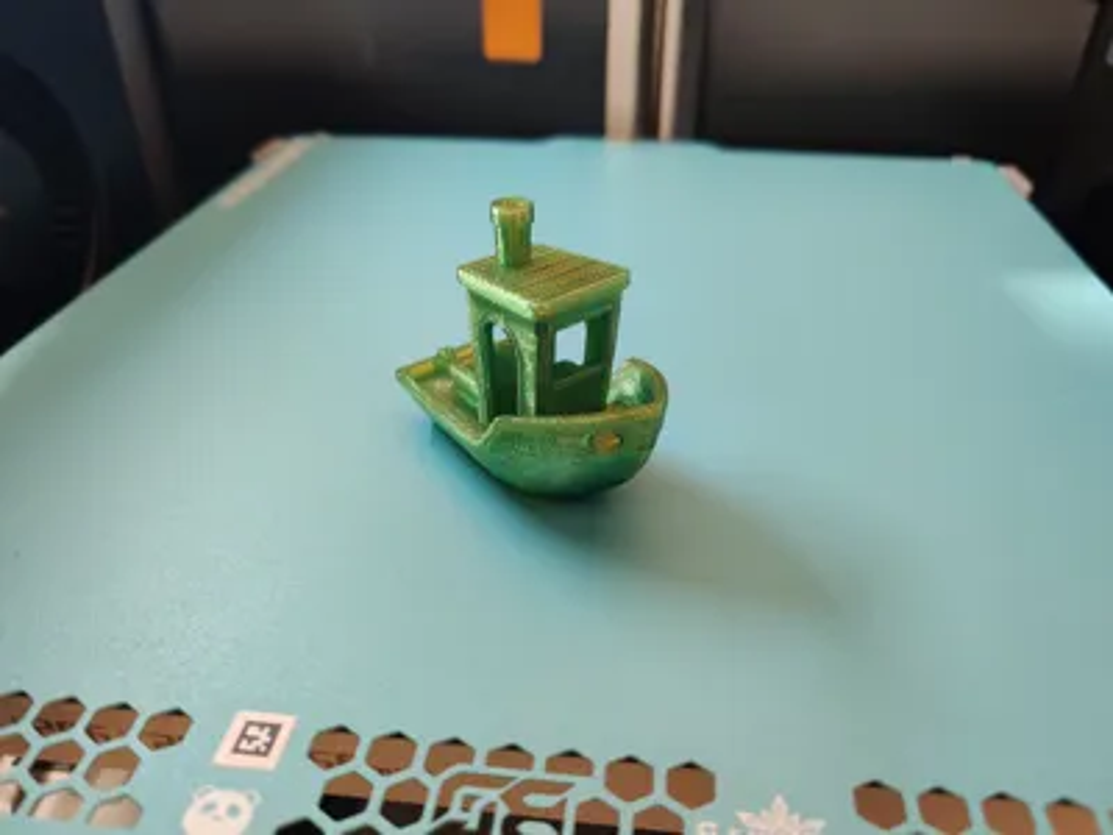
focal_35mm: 27
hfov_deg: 65.3
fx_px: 868
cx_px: 556
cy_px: 418
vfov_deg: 51.4
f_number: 1.65
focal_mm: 4.75
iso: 1250
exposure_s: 1/20
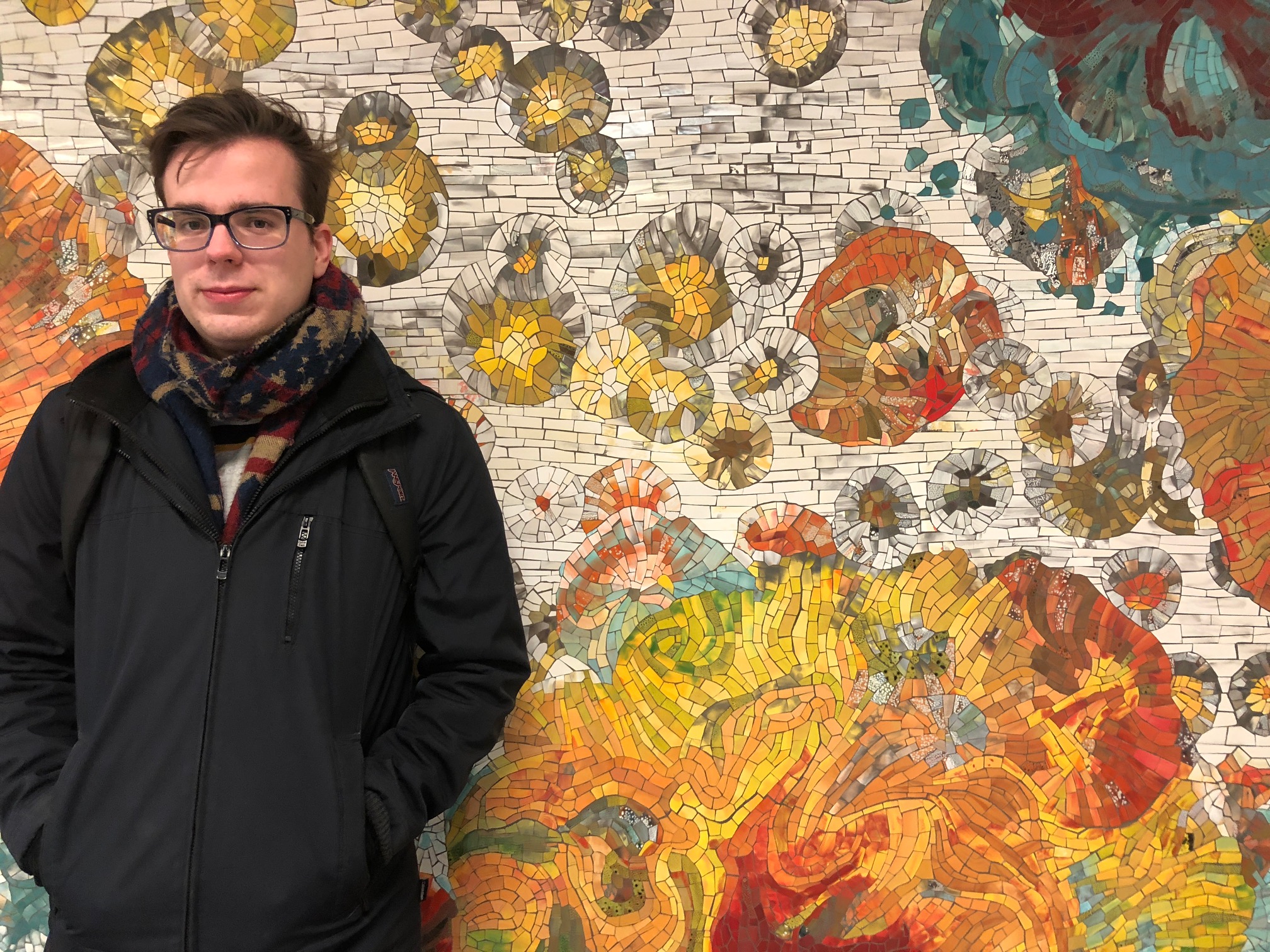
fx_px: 1027
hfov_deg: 63.4
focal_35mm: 28
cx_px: 635
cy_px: 476
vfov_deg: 49.7
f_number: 1.8
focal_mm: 3.99
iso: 50
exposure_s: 1/15
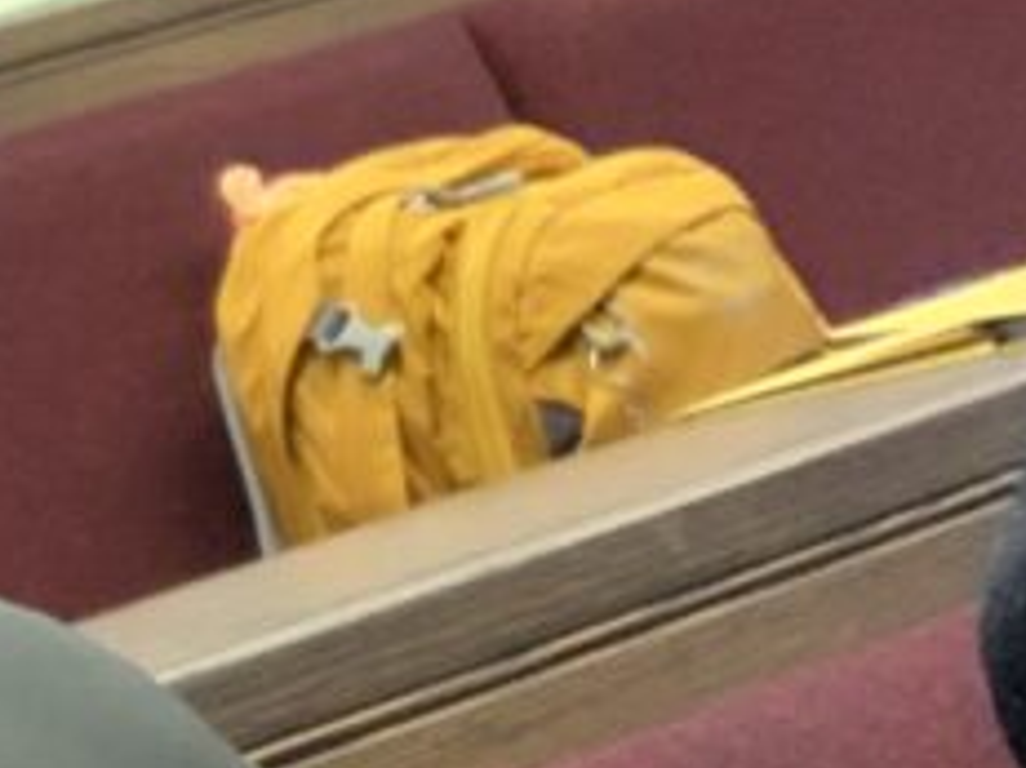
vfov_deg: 10.4
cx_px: -911
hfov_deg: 12.5
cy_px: 582
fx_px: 4207
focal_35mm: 142
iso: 200
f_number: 2.2
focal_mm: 2.87
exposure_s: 1/50
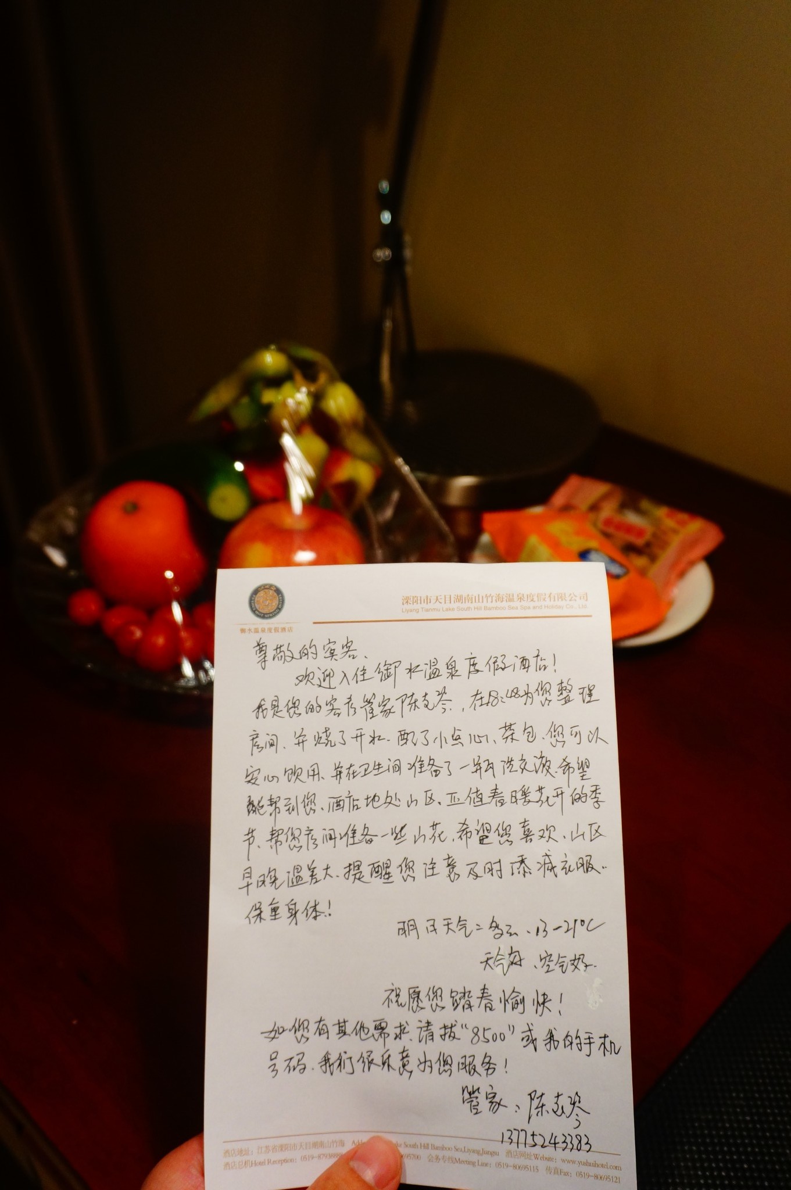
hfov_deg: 43.5
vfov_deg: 62.0
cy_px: 595
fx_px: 991
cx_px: 396
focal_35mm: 30
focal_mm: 20
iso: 800
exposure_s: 1/60
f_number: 4
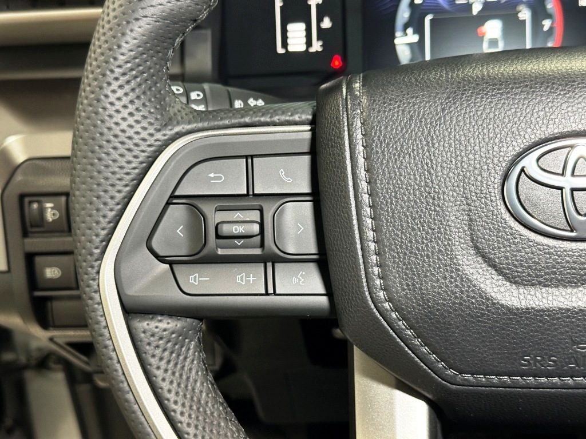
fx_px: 813
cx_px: 293
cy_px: 220
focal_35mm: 48
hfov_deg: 39.7
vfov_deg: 30.3
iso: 400
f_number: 1.78
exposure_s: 1/30
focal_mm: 6.86
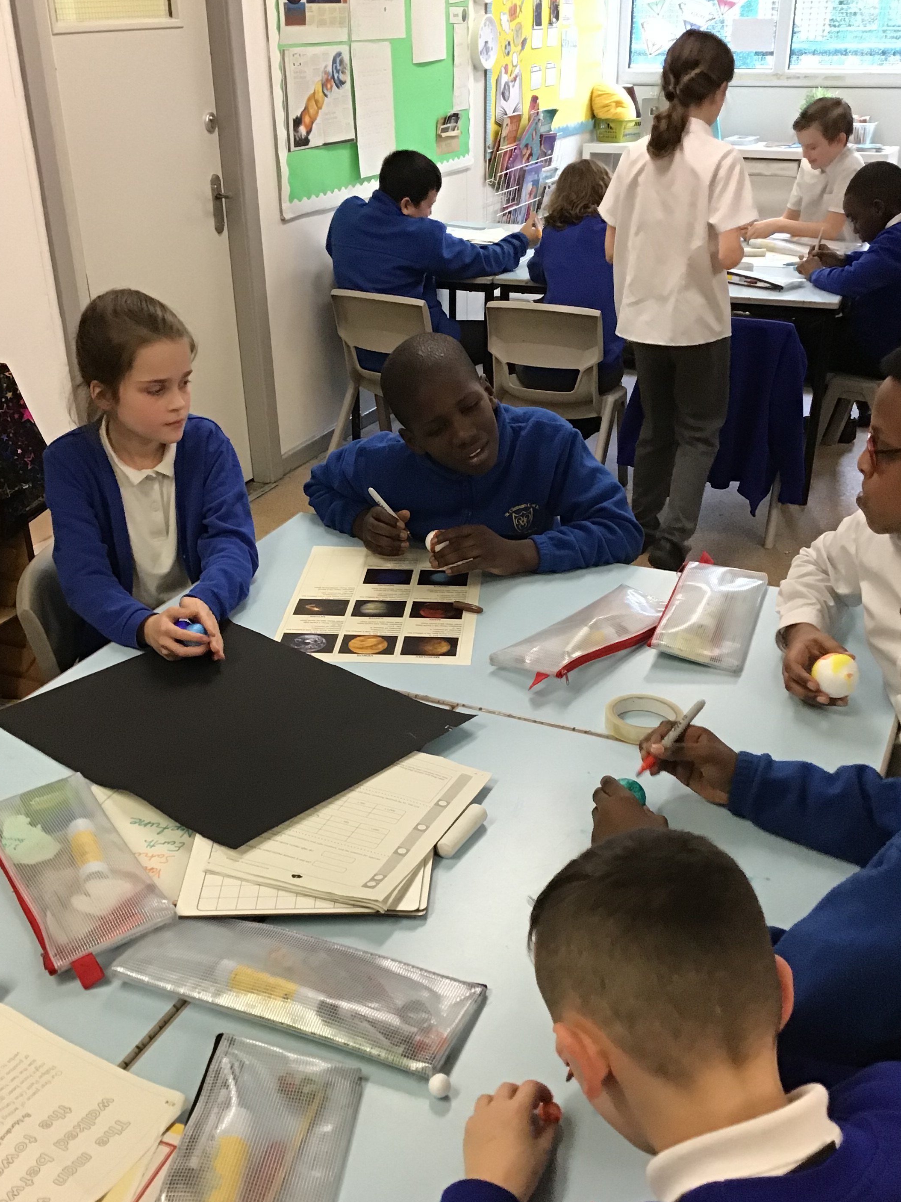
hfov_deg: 39.6
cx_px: 425
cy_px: 688
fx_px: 1249
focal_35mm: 36
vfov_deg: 51.2
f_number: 2.4
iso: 200
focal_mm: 3.3
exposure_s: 1/33
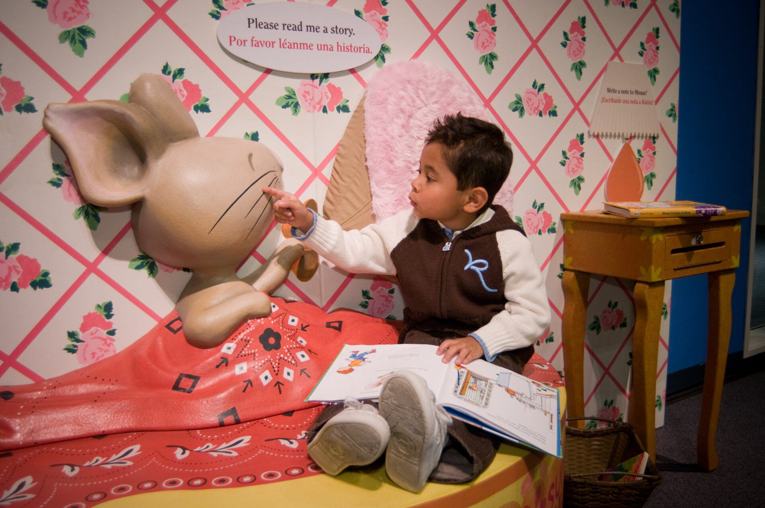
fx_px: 669
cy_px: 254
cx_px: 382
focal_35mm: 32
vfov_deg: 41.6
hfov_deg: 59.6
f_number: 3.8
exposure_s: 1/50
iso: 800
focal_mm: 21
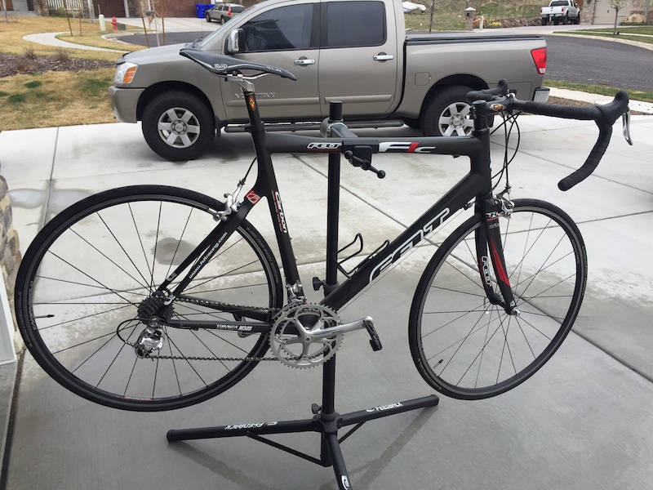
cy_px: 245
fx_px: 547
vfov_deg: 48.2
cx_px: 326
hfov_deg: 61.7
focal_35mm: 29
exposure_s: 1/1099
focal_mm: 4.15
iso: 32
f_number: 2.2
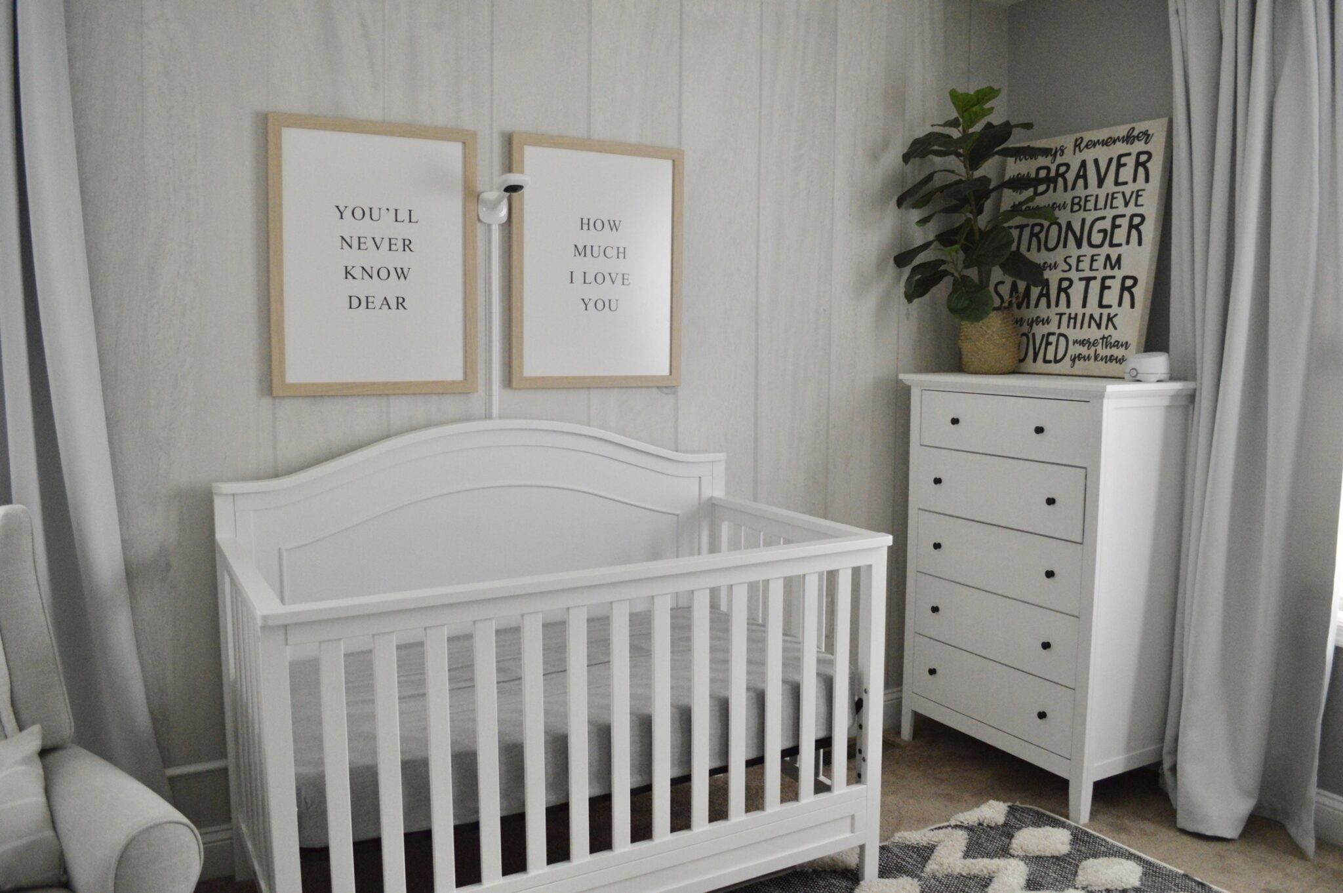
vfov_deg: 47.9
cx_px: 672
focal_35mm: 27
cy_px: 446
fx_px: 1006
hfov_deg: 67.4
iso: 2500
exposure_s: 1/500
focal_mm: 18
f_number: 3.5
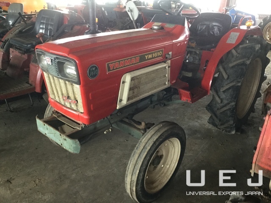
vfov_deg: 45.4
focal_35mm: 31
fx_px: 243
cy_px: 102
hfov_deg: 58.4
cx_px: 136
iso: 125
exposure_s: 1/30
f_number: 2.4
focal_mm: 3.3
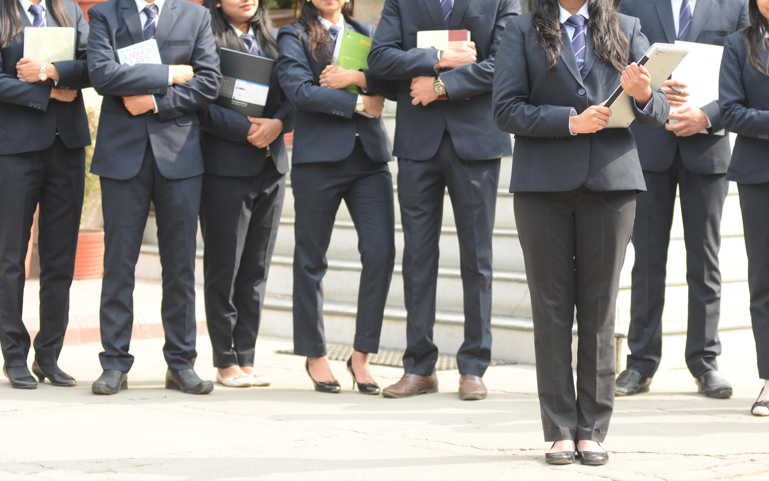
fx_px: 2662
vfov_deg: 10.3
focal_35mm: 127
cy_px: 105
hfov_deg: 16.4
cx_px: 533
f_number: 4
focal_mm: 80
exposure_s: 1/800
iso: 400
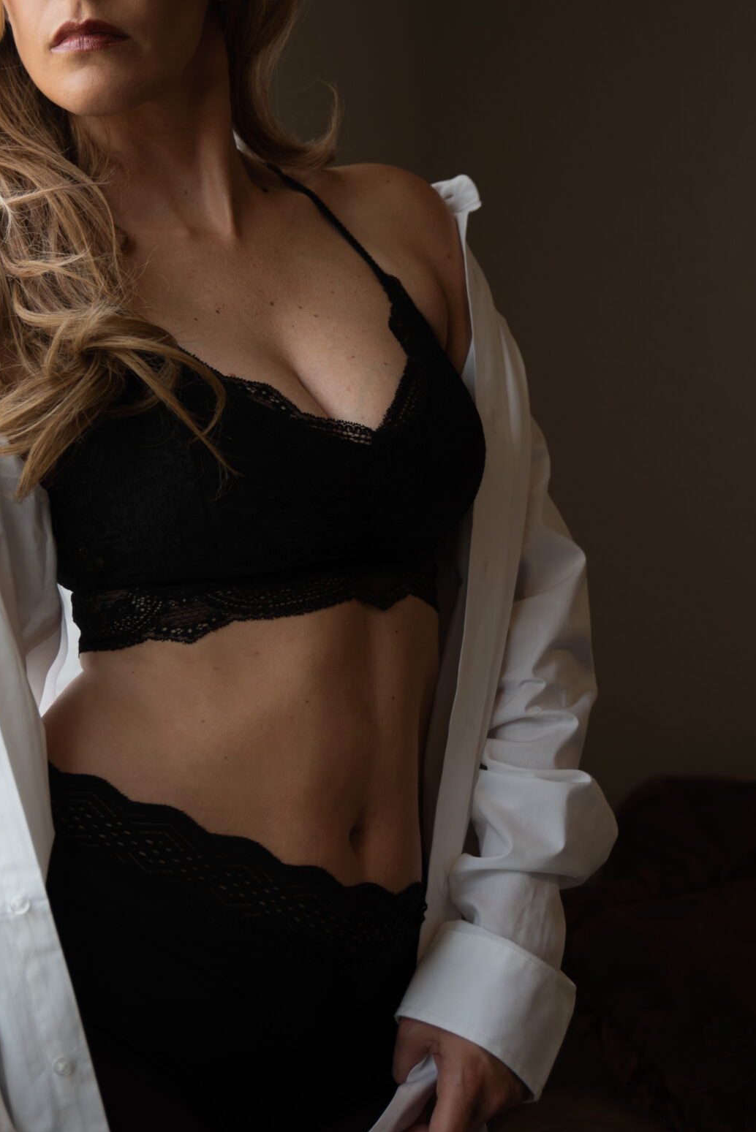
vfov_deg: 26.6
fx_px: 2392
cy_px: 584
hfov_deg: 17.8
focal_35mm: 76
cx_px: 139
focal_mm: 46
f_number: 2.8
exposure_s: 1/125
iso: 64
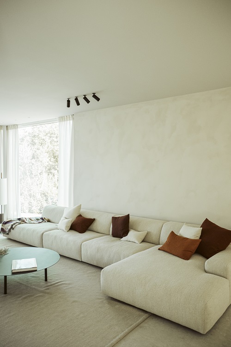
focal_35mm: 27
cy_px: 174
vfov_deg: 67.4
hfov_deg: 47.9
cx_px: 116
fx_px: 260
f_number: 2.8
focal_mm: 18
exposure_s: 1/400
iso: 800
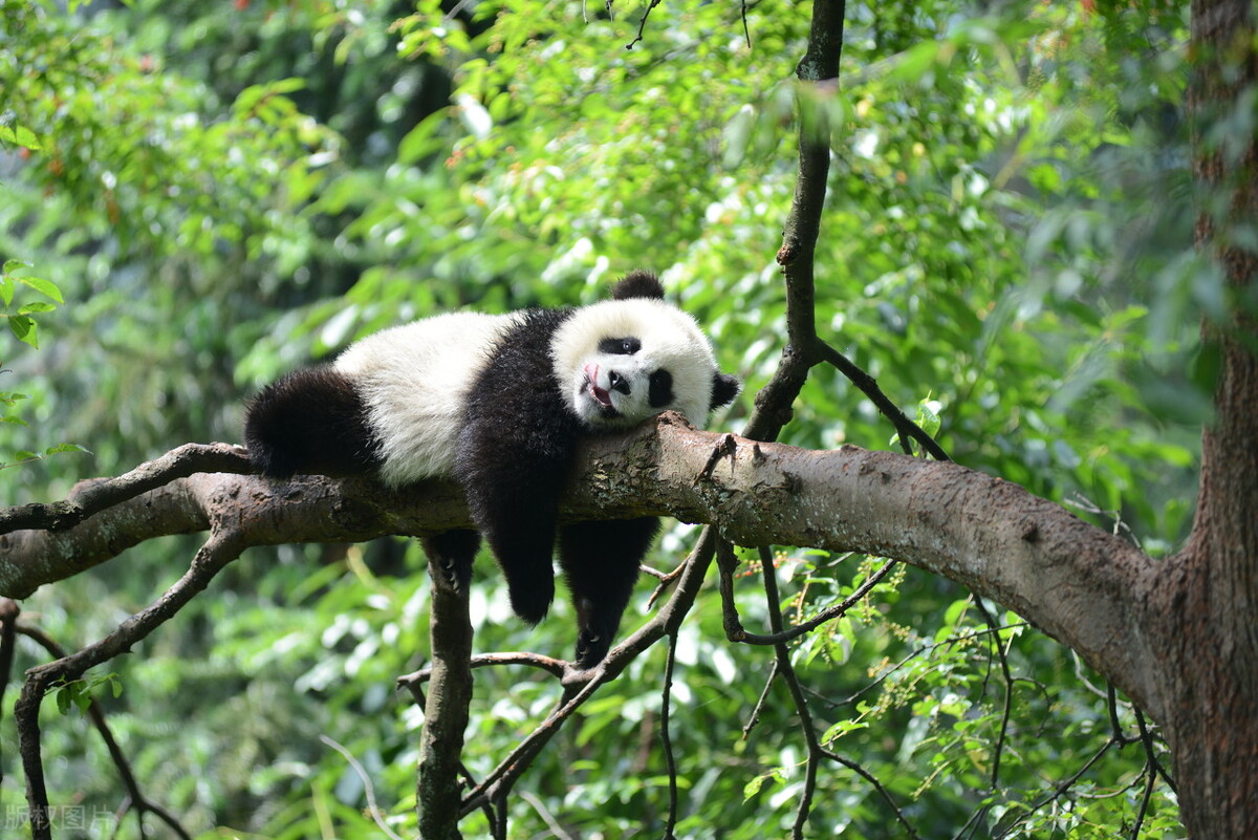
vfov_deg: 6.9
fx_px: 6991
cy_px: 420
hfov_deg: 10.3
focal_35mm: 200
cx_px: 629
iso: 200
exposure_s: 1/320
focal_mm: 200
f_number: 3.5
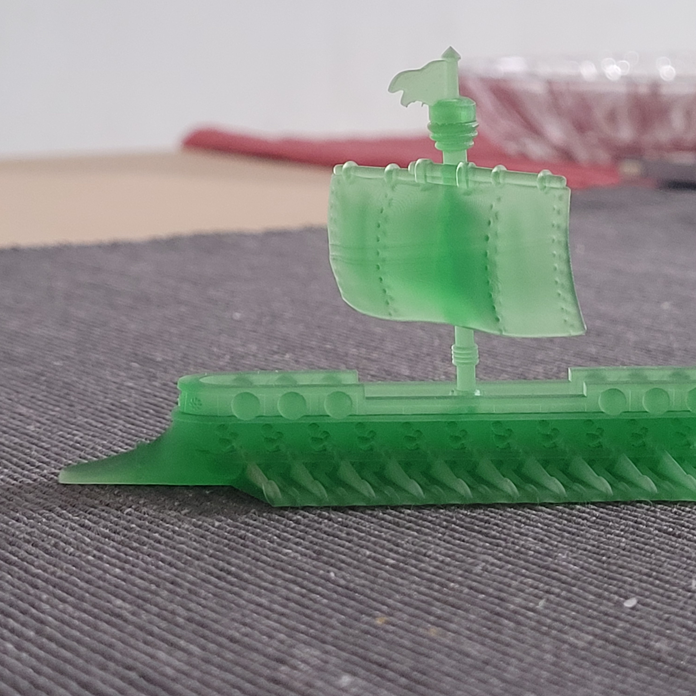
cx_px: 430
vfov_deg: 52.5
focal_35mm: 31
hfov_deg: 52.0
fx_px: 705
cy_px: 345
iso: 500
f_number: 1.8
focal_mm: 5.4
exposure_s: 1/50
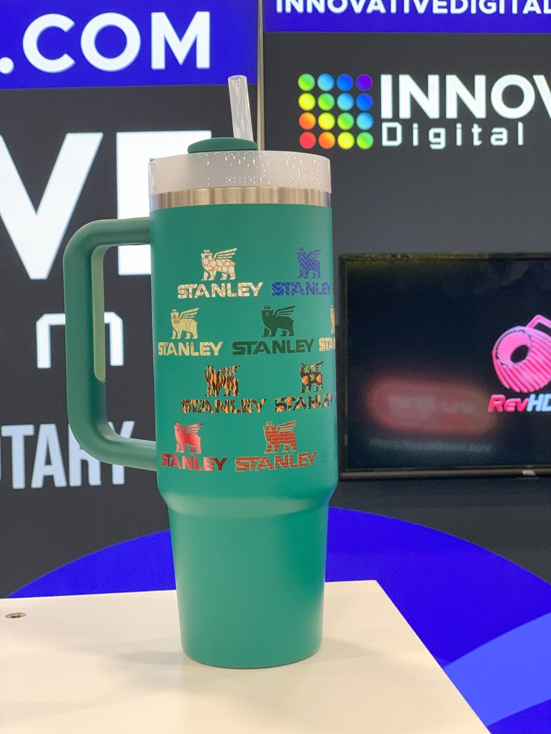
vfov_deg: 36.8
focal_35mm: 52
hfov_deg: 28.0
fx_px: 1104
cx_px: 276
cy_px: 367
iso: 160
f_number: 2.4
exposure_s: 1/60
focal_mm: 6
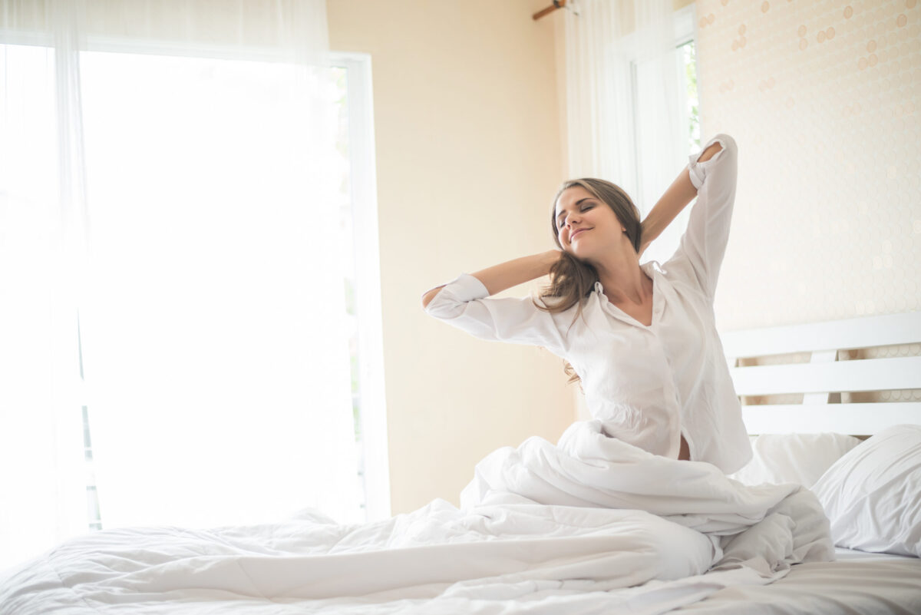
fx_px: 1280
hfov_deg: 39.6
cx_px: 460
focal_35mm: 50
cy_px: 308
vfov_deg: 27.0
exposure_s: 1/400
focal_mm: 50
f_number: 1.8
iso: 320
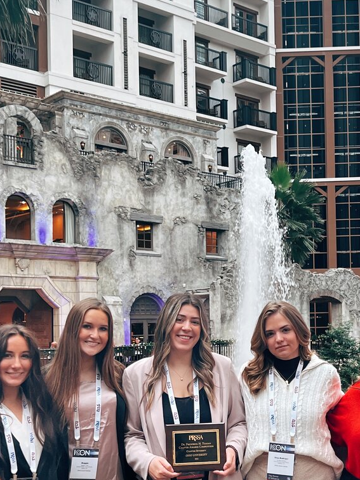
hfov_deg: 26.4
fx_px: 763
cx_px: 243
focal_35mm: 55
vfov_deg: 34.8
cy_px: 300
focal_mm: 5.7
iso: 125
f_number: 1.5
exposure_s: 1/120
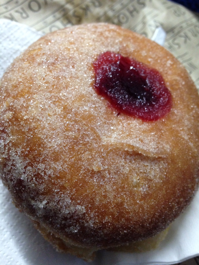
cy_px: 132
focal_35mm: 33
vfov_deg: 55.4
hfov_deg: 42.9
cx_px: 100
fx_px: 253
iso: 320
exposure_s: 1/20
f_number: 2.4
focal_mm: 4.12
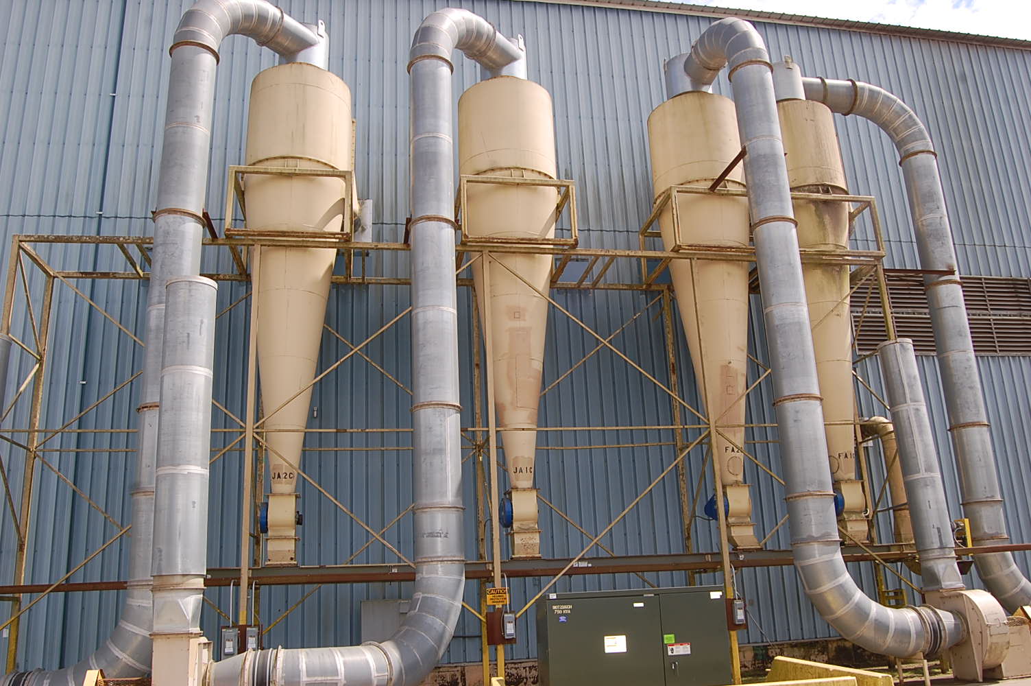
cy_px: 343
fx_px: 815
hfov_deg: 64.6
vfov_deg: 45.6
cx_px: 516
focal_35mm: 28
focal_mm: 19
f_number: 9
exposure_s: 1/320
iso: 200
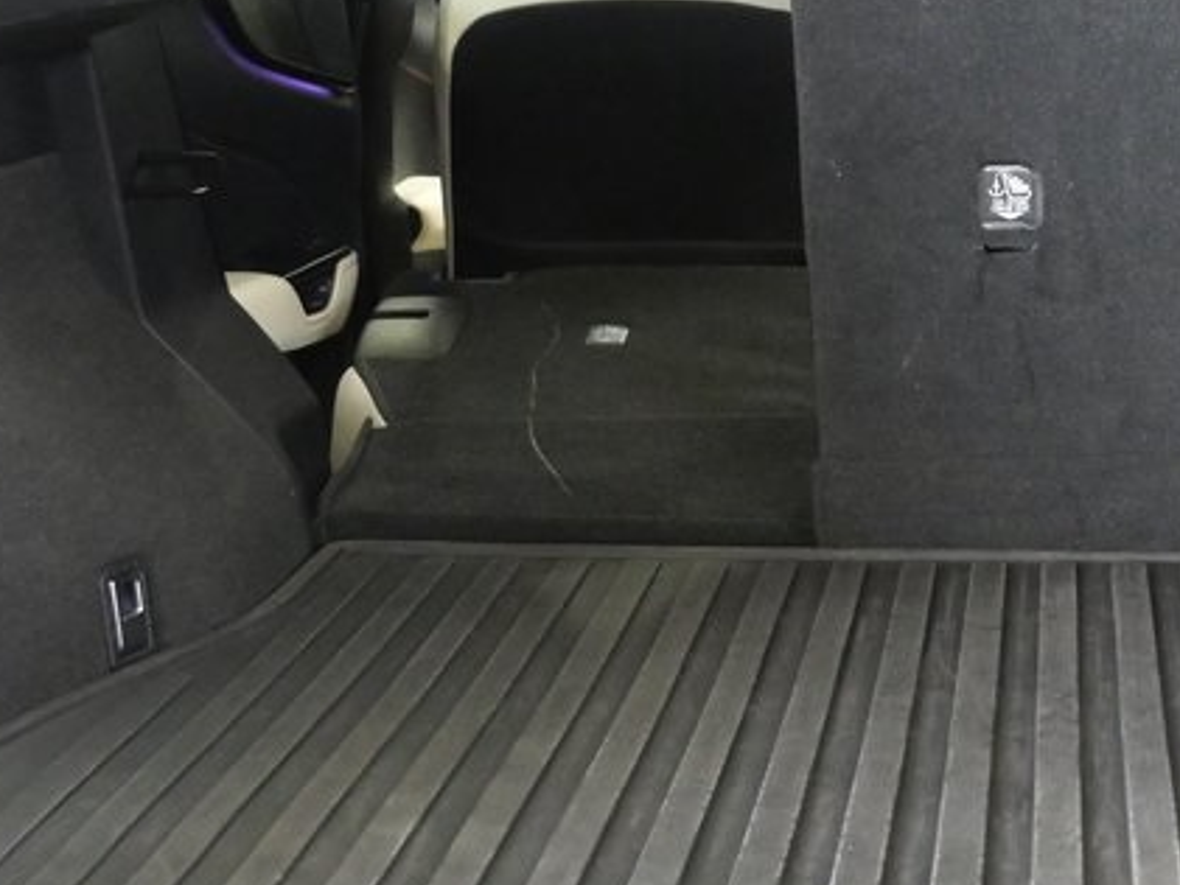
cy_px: 294
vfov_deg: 20.1
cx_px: 900
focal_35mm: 73
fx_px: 2489
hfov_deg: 26.3
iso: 3200
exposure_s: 1/13
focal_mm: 15
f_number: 3.7
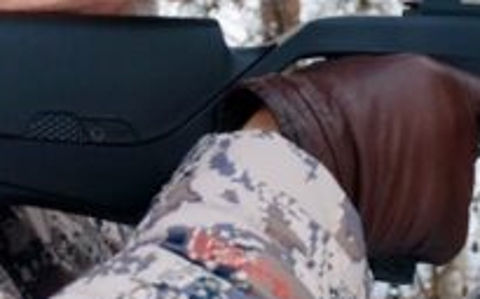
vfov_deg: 6.7
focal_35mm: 196
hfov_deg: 10.6
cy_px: 220
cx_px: 446
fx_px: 2567
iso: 200
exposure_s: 1/100
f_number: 5
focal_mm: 29
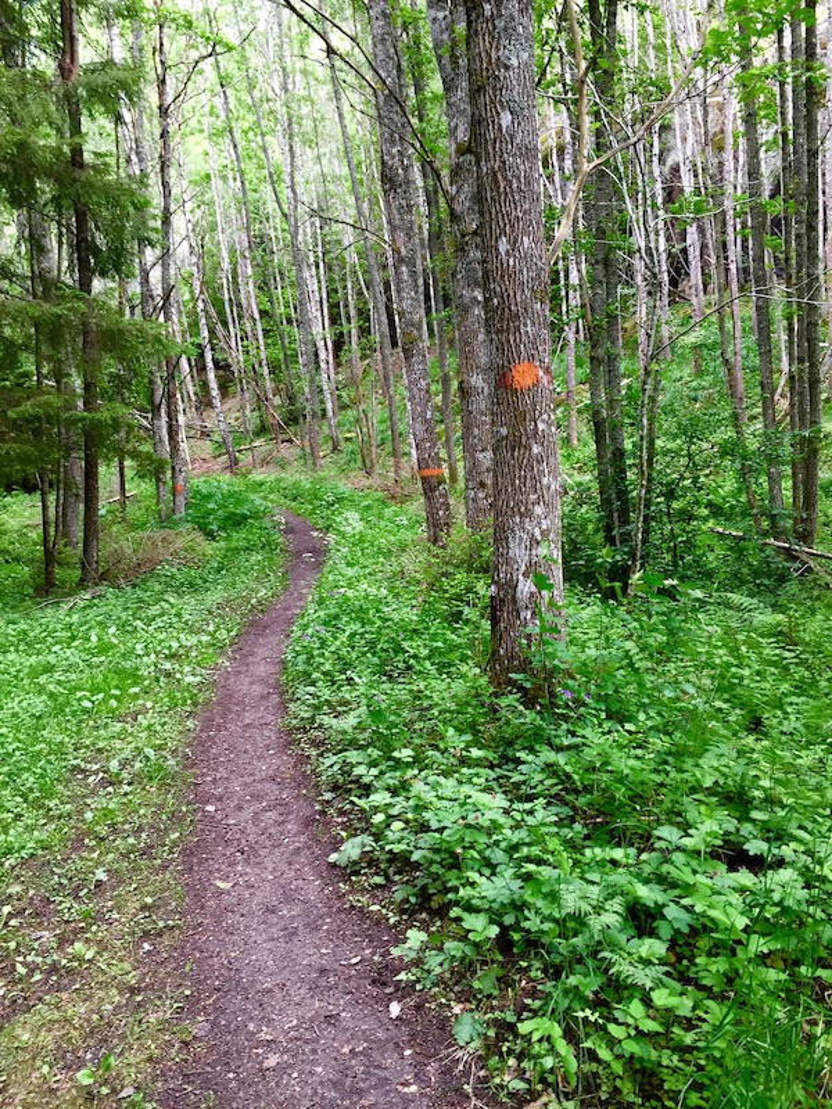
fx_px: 929
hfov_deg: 48.2
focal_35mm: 29
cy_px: 554
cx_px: 416
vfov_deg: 61.7
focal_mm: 4.15
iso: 32
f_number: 2.2
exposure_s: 1/30
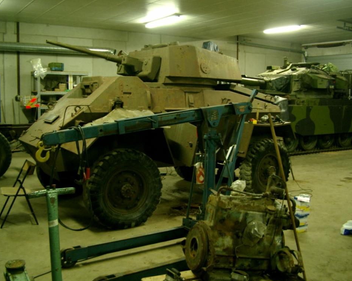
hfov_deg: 46.8
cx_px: 187
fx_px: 406
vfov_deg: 38.2
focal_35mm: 39
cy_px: 141
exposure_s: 1/8
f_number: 2.6
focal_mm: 7.6
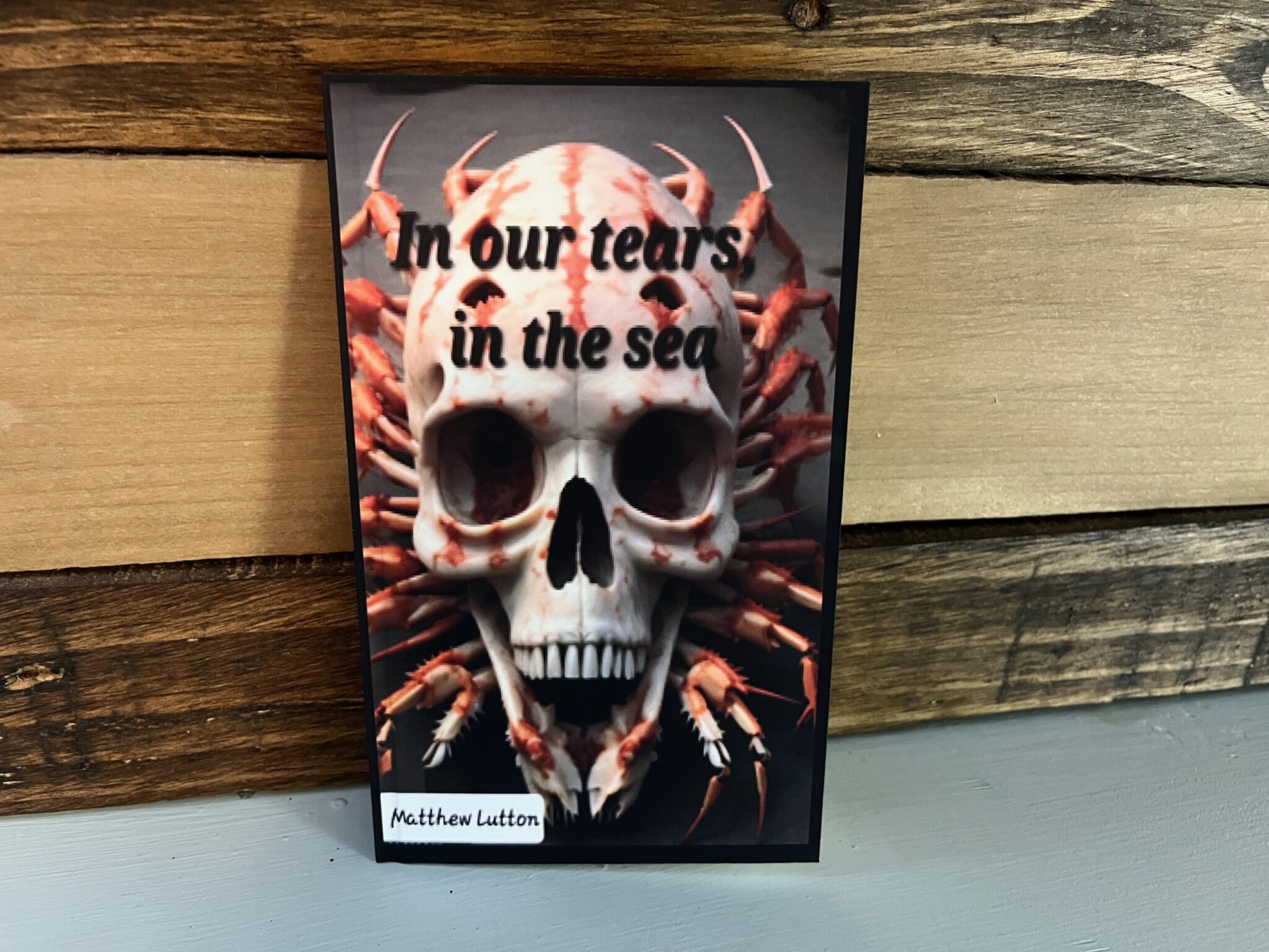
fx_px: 953
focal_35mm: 26
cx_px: 634
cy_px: 476
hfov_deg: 67.3
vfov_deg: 53.1
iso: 640
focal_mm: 5.1
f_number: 1.6
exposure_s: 1/40
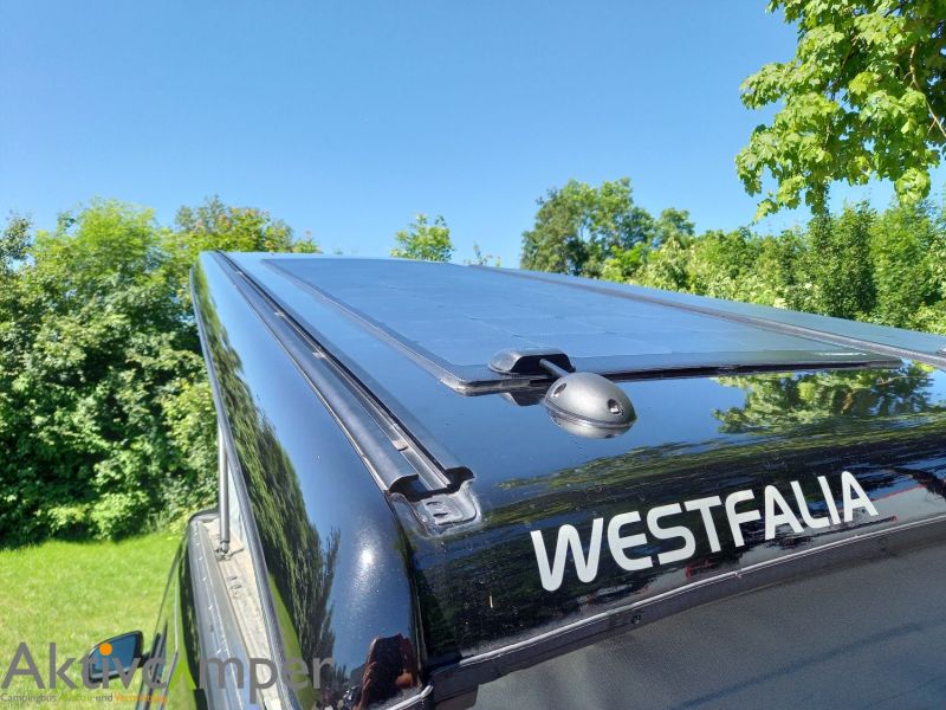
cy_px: 355
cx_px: 473
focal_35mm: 25
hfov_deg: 69.4
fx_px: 683
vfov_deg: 54.9
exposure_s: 1/343
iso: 50
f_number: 2
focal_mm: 4.6
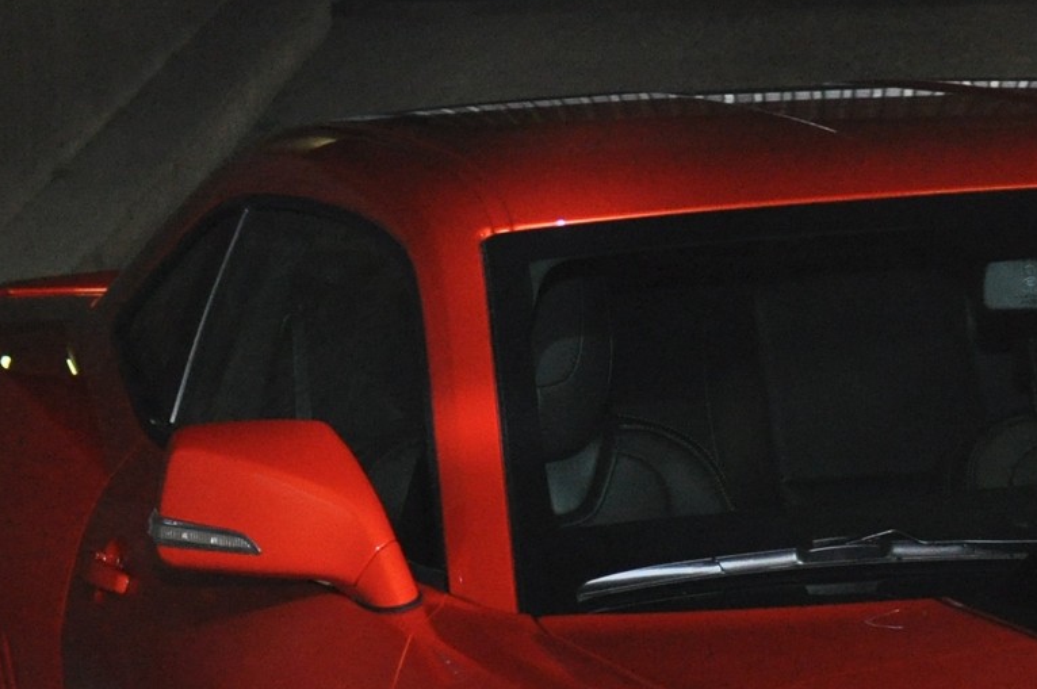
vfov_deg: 7.2
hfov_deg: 10.7
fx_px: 5433
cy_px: 909
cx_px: 1247
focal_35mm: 189
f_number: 4
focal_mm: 35
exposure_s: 1/60
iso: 800
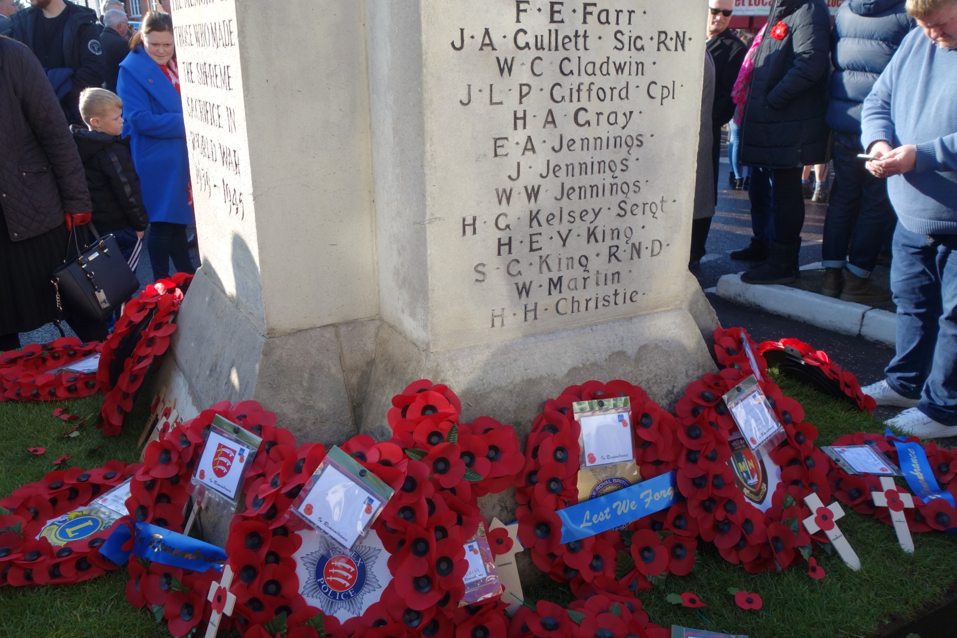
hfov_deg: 60.3
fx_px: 824
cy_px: 319
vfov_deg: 42.3
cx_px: 478
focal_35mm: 31
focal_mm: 11.46
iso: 125
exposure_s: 1/160
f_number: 5.6
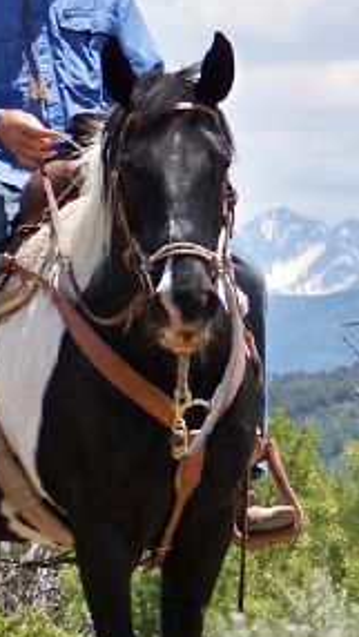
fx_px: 9184
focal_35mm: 543
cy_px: 452
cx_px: 789
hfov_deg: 2.2
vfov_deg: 4.0
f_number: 3.2
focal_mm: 22.2
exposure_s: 1/800
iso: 64
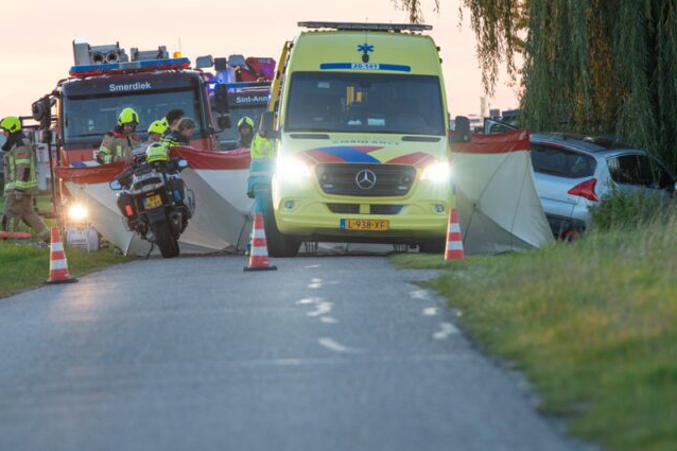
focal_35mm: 289
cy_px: 170
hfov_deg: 7.1
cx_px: 335
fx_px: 5433
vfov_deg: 4.8
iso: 640
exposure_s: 1/320
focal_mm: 180
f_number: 5
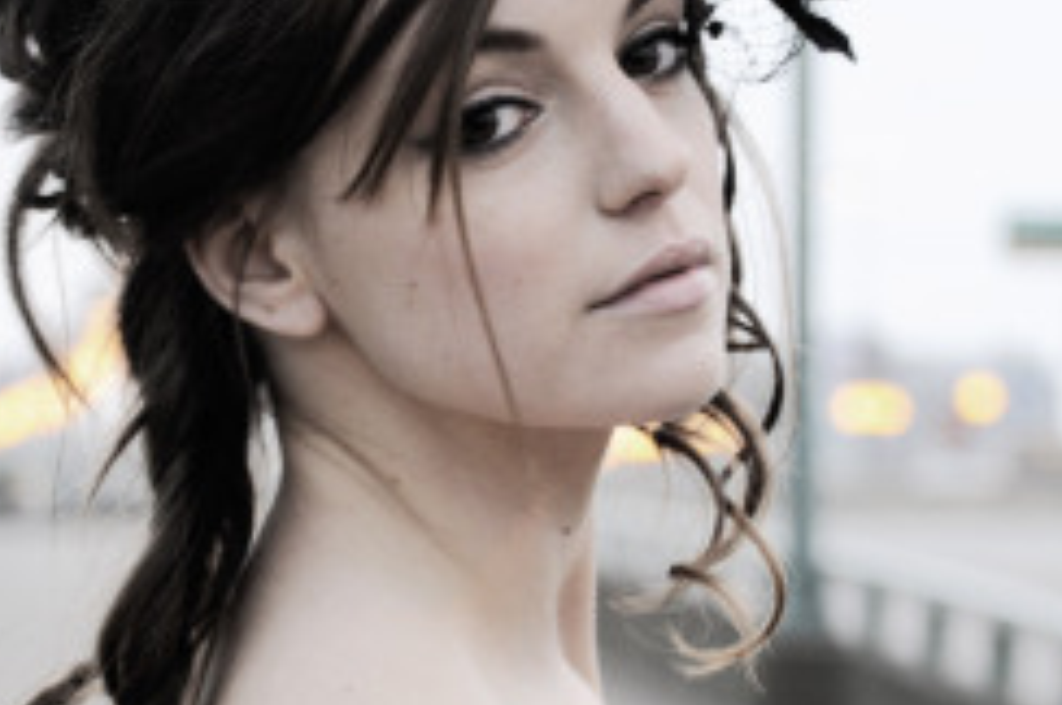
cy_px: 368
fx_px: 4476
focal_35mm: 152
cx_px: 527
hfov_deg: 13.5
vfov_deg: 9.0
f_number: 4
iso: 640
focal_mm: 55
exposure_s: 1/40
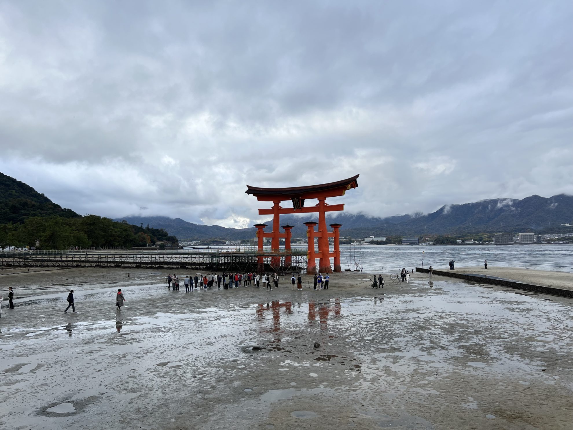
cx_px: 286
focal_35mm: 26
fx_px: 430
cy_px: 215
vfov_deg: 53.1
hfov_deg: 67.3
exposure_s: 1/808
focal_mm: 5.7
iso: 50
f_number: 1.5
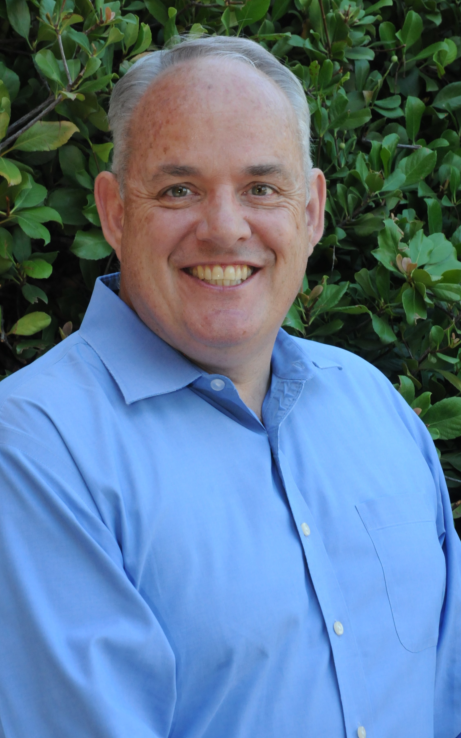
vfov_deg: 24.1
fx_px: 1729
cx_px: 231
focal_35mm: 86
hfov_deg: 15.2
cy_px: 369
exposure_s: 1/60
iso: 900
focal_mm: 56
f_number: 13
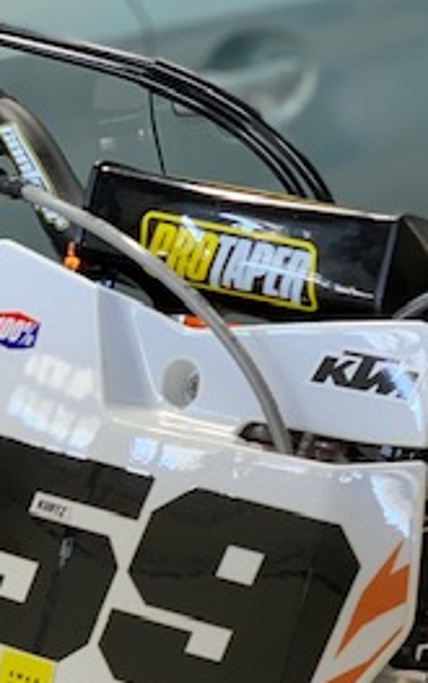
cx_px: 425
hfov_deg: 9.7
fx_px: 2494
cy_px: 722
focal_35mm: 134
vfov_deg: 15.2
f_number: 2.4
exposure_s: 1/60
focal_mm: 6
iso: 125
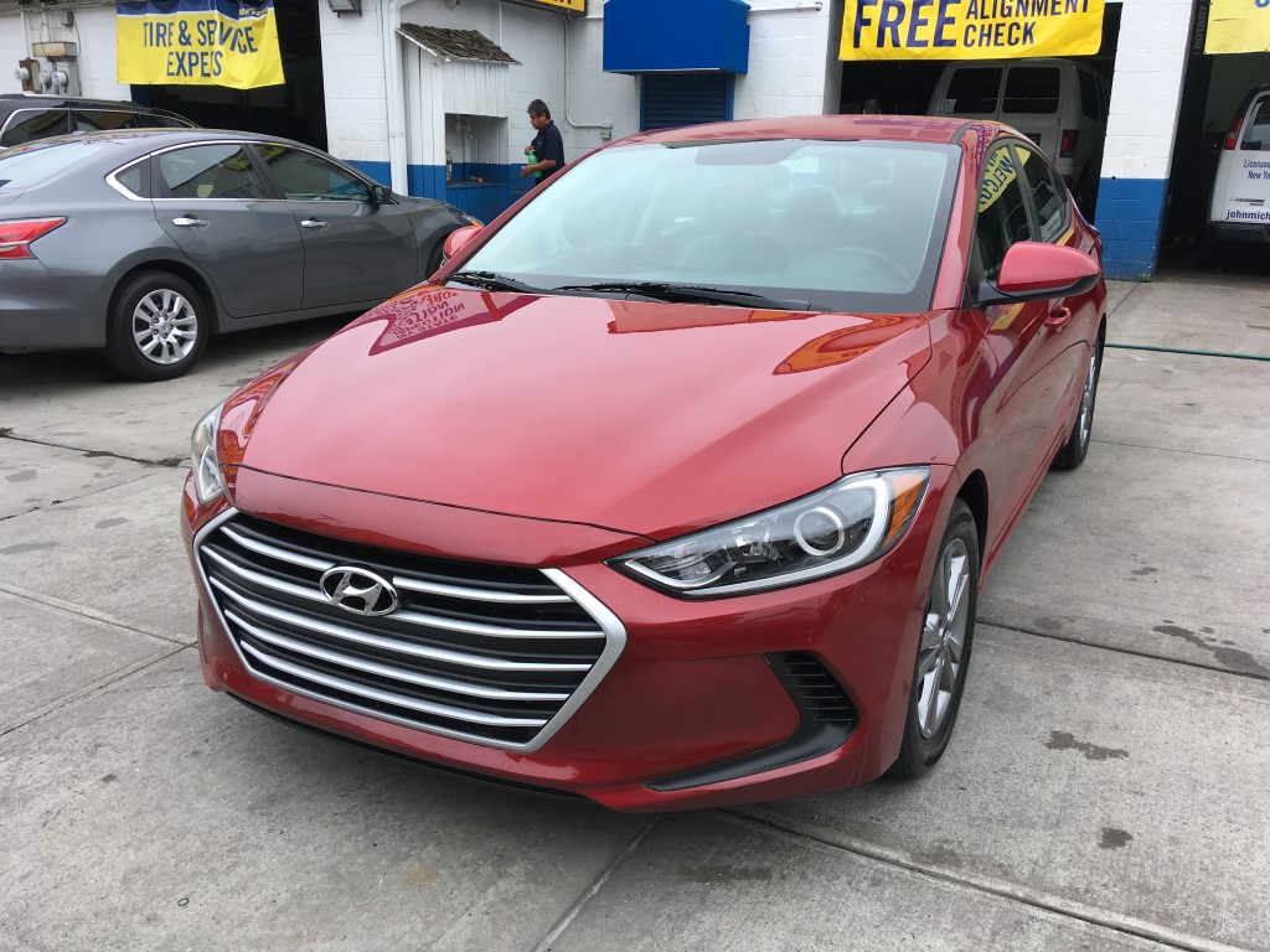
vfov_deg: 48.2
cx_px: 635
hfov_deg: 61.7
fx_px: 1064
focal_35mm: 29
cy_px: 476
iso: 25
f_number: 2.2
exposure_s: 1/605
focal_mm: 4.15
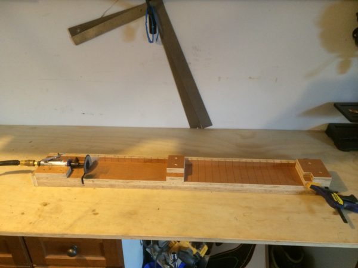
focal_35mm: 30
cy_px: 134
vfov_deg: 46.8
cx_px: 179
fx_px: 310
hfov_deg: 60.0
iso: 320
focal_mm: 4.12
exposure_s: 1/20
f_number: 2.2
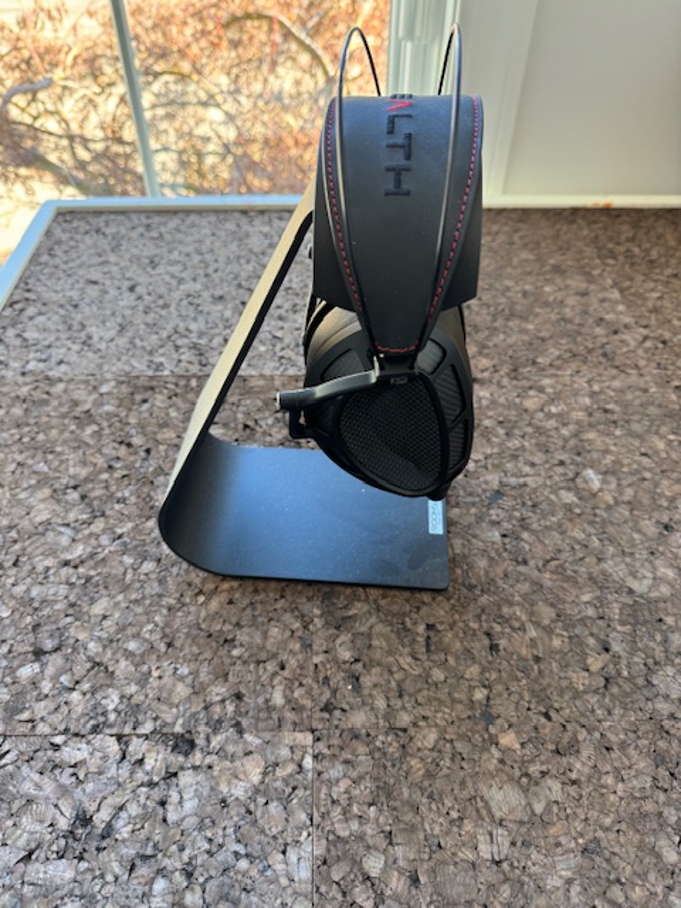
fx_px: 630
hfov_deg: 56.8
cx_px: 340
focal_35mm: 24
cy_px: 454
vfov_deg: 71.6
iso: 200
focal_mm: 6.86
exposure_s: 1/121
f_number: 1.78
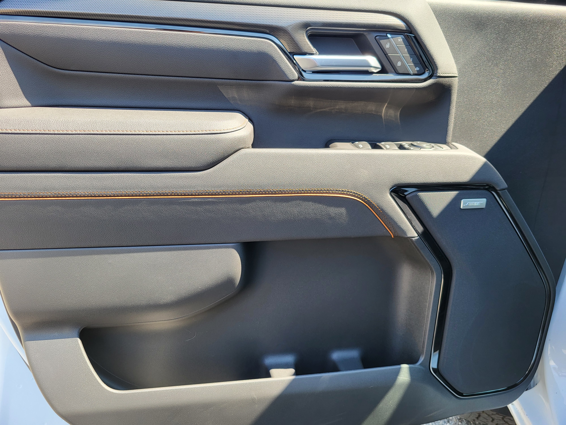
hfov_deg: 67.3
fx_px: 425
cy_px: 212
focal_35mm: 26
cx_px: 283
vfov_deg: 53.1
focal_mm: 5.4
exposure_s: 1/185
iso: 40
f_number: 1.8
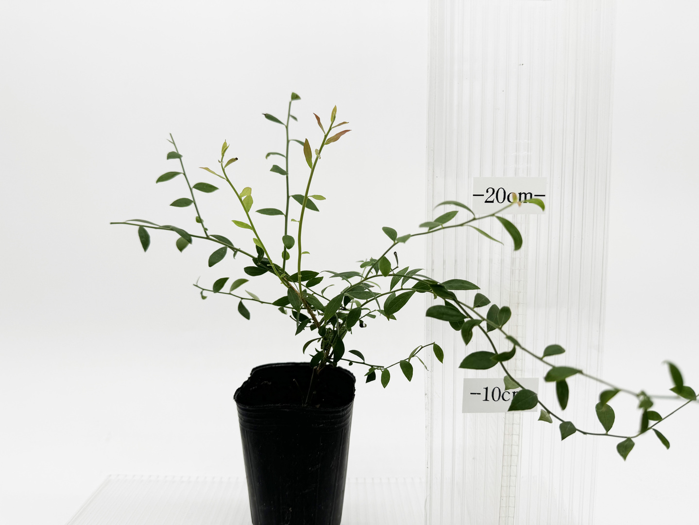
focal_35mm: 24
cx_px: 350
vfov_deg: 56.8
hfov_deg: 71.6
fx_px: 485
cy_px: 262
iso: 80
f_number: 1.78
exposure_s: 1/707
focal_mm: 6.76
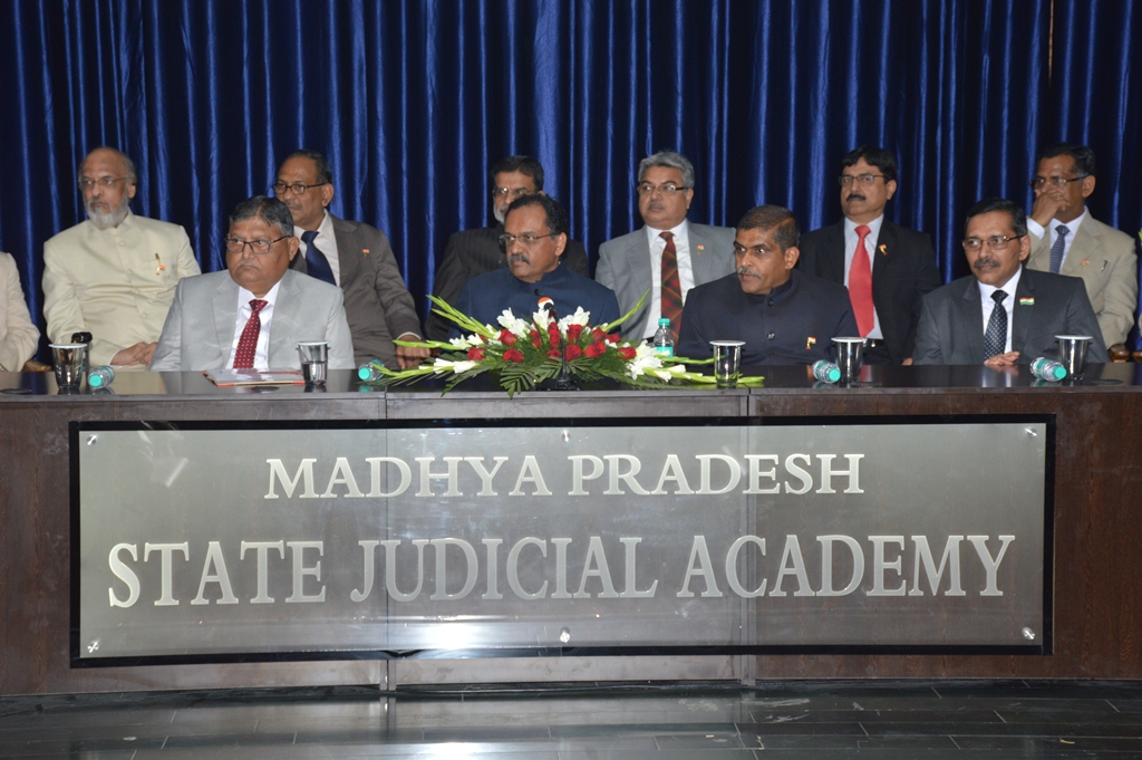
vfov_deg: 17.5
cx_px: 571
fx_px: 2472
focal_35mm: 78
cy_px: 380
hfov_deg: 26.0
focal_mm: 52
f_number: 5.6
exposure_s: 1/125
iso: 400
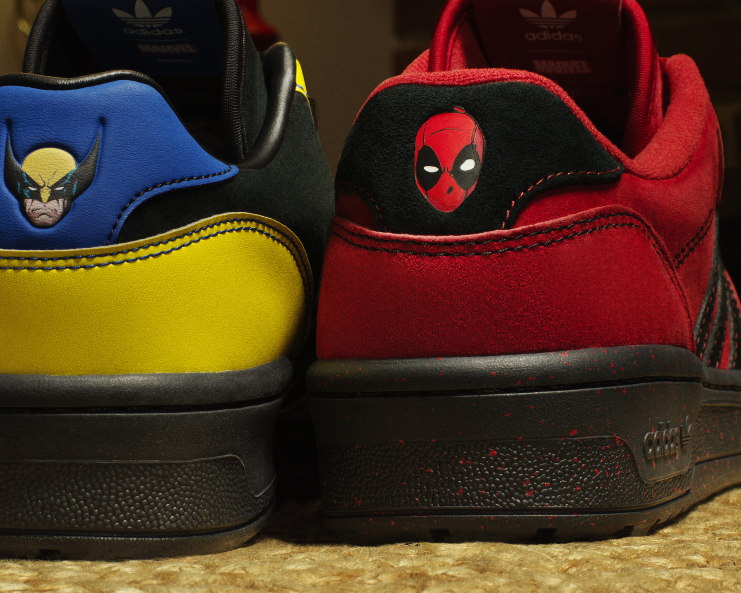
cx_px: 300
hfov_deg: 21.0
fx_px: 1995
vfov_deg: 16.9
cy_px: 289
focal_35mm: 91
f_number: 14
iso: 100
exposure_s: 1/2.5
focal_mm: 50
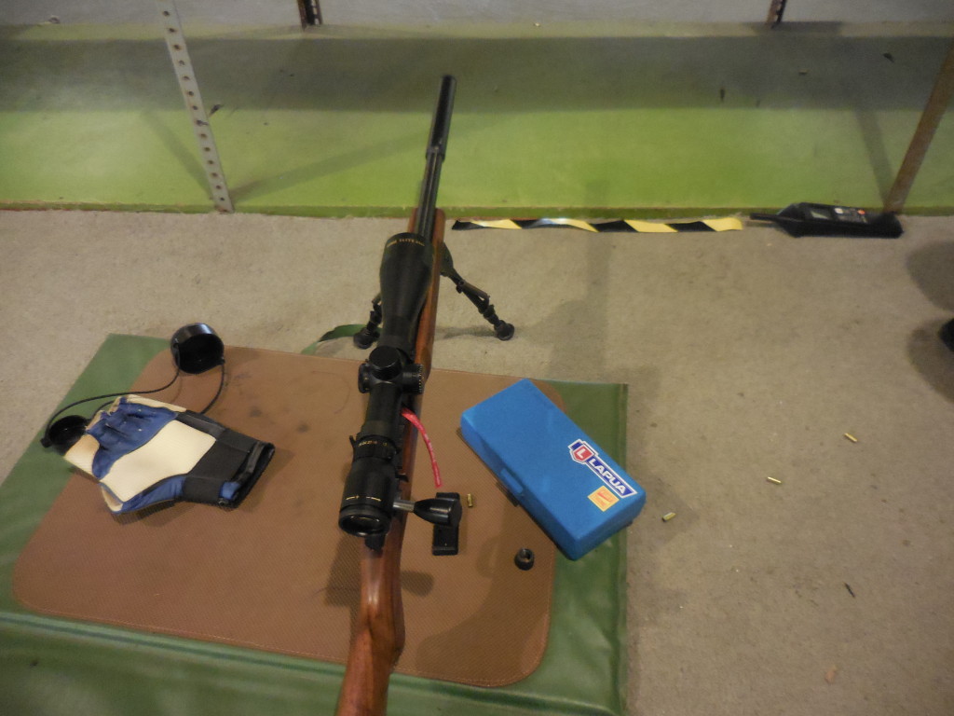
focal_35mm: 25
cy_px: 358
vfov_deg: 54.9
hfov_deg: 69.4
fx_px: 689
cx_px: 477
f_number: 3.3
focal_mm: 4.5
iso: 800
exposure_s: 1/6
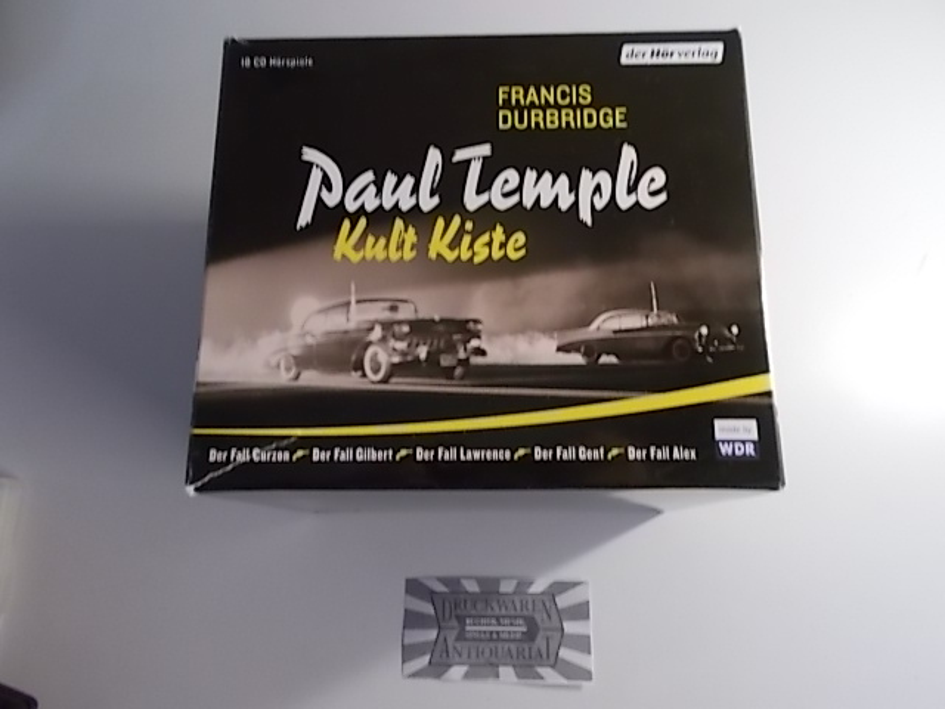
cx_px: 472
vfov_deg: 53.1
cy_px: 354
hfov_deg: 67.3
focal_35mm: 26
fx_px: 710
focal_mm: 4.6
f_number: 3.2
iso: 200
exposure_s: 1/13
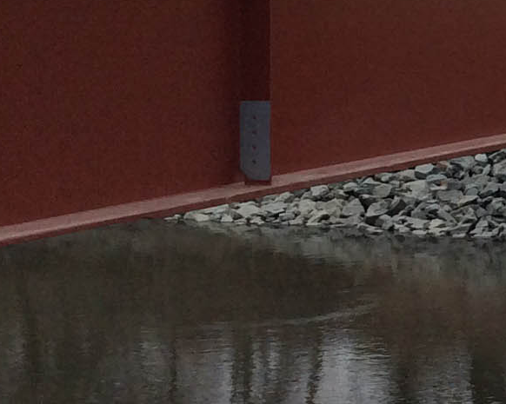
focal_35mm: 139
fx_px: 2081
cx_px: 927
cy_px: 98
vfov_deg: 11.1
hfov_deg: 12.6
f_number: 2.4
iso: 32
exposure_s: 1/629
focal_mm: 3.3
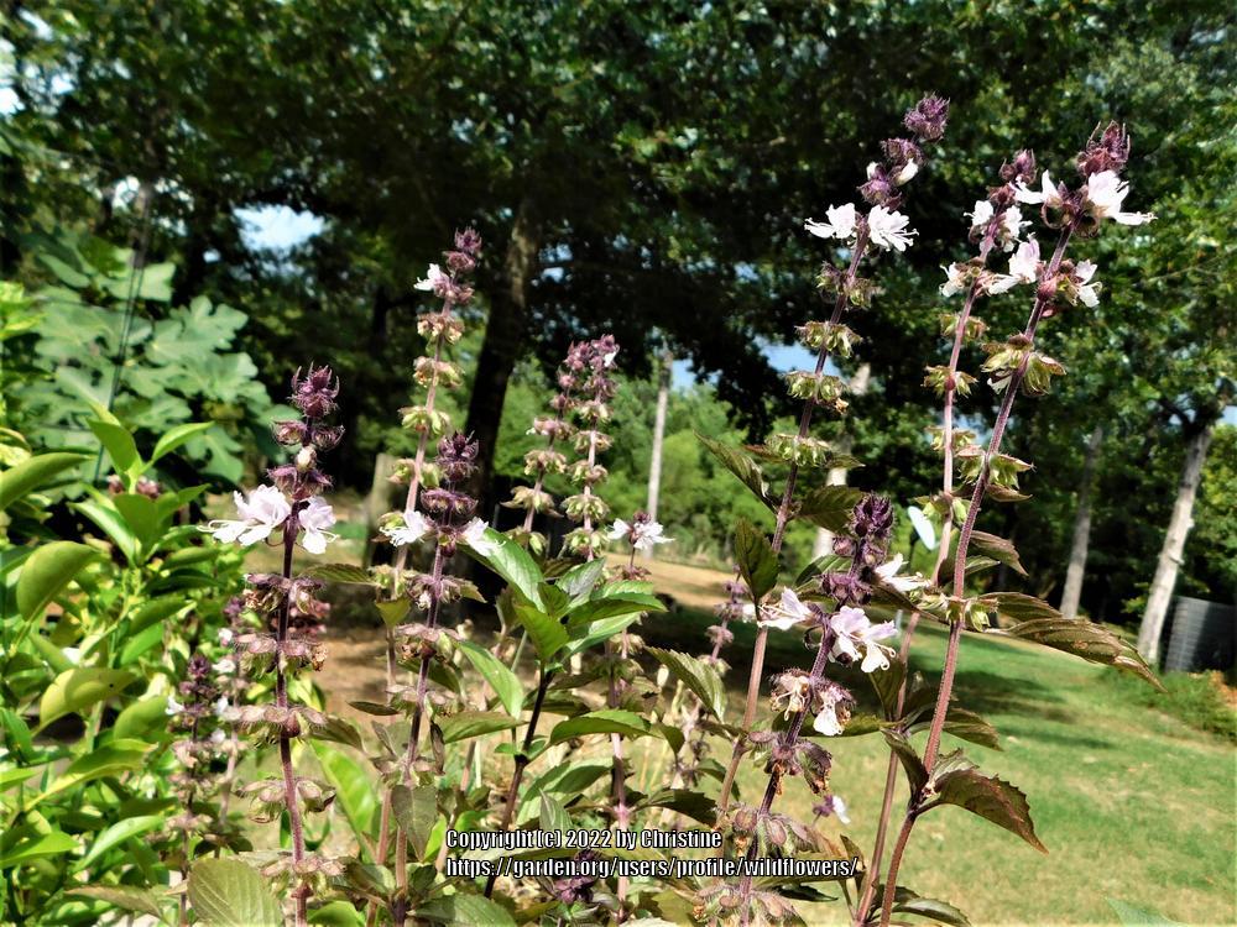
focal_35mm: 23
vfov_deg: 58.9
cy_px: 464
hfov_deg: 73.9
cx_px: 618
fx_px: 822
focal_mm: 4
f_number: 3
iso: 125
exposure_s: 1/640
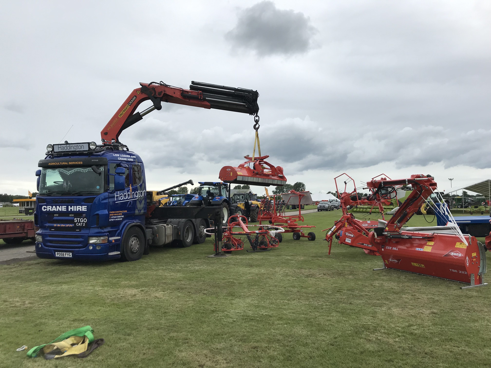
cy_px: 184
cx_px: 246
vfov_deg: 49.7
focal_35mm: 28
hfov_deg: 63.4
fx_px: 397
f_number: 1.8
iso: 20
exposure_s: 1/2037
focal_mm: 3.99
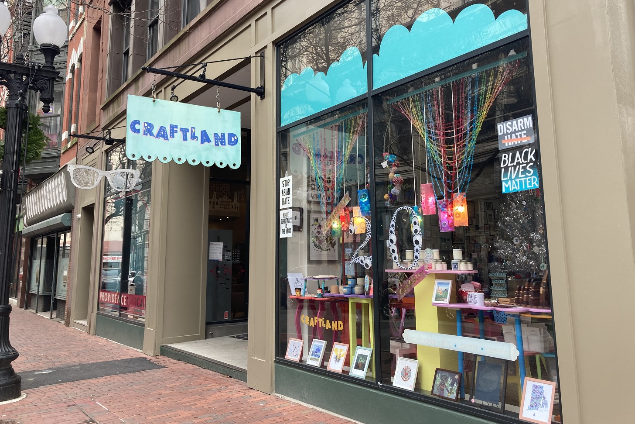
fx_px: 529
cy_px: 180
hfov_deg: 61.9
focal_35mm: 30
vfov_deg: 43.5
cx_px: 317
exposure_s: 1/121
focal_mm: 3.99
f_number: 1.8
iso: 25
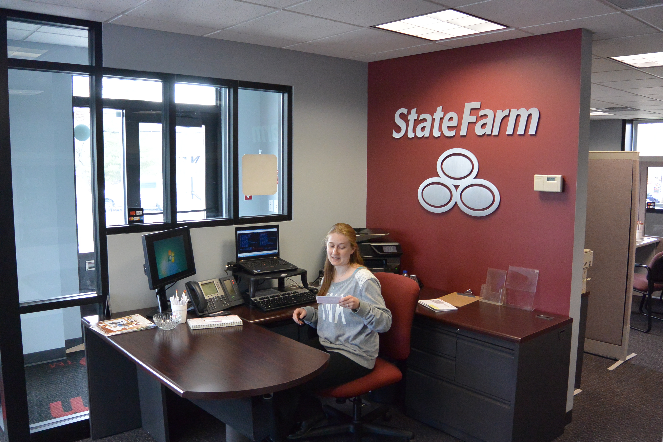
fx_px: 534
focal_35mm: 29
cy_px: 221
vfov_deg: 45.0
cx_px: 332
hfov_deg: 63.7
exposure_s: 1/125
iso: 640
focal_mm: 11
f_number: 3.5
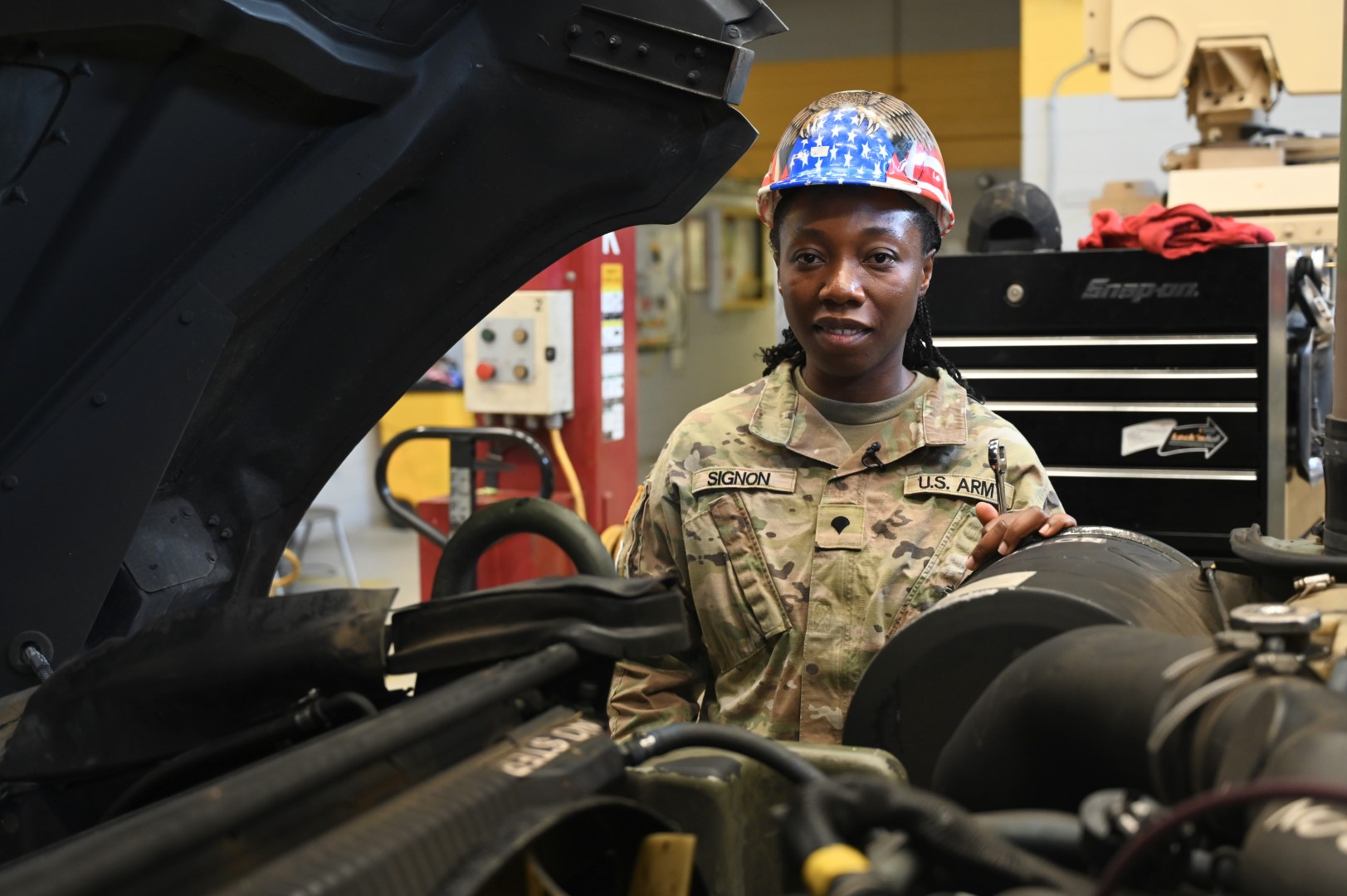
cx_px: 674
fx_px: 1757
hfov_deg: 41.9
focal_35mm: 47
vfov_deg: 28.6
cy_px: 448
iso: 1250
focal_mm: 47
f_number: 4
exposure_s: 1/50
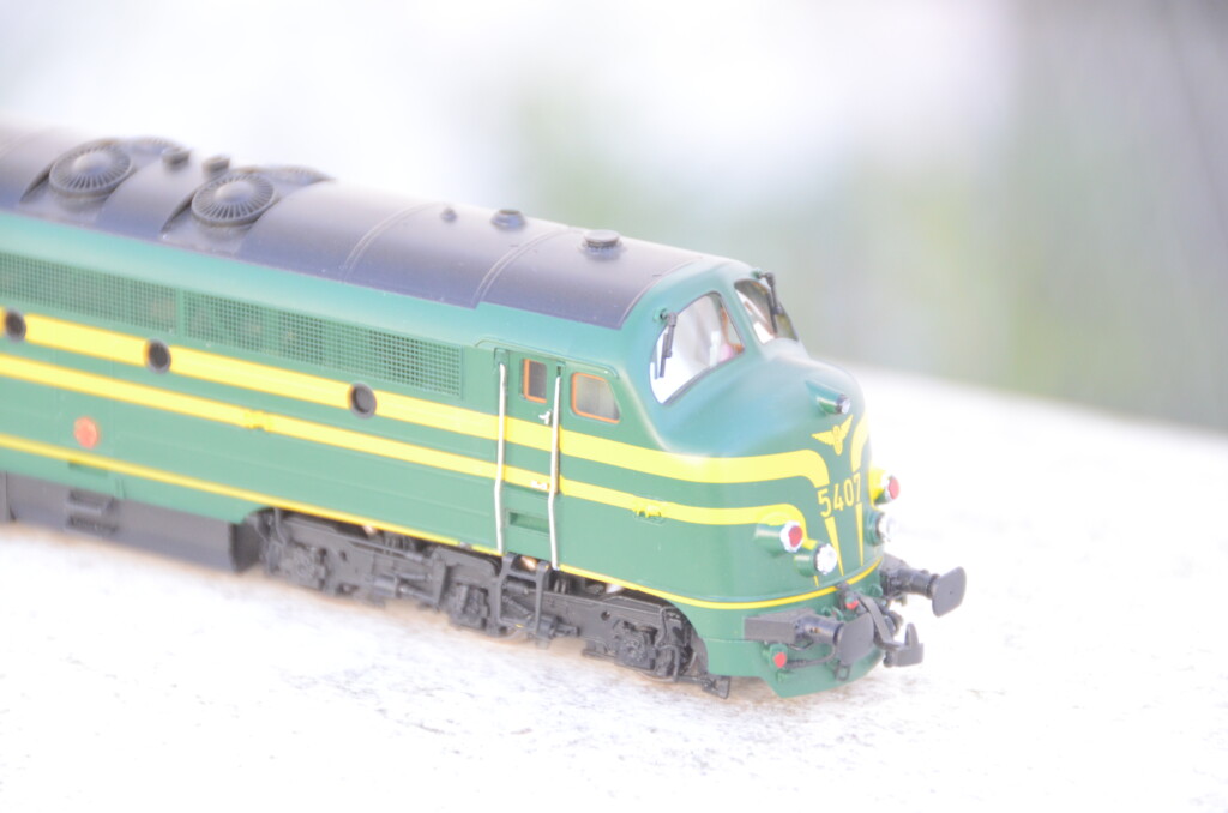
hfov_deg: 8.1
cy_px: 406
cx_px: 614
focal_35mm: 255
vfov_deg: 5.4
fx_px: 8679
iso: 1600
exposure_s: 1/250
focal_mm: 170
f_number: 5.6
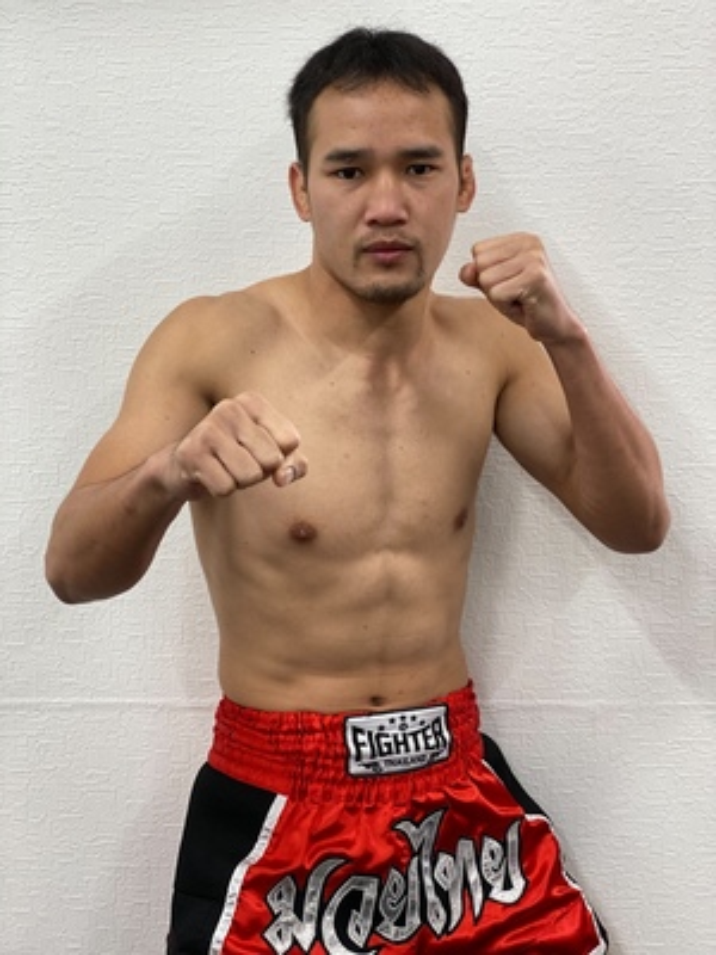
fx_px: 1434
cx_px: 358
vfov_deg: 36.8
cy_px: 478
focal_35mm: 52
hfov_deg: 28.0
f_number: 2
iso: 160
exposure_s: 1/120
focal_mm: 6
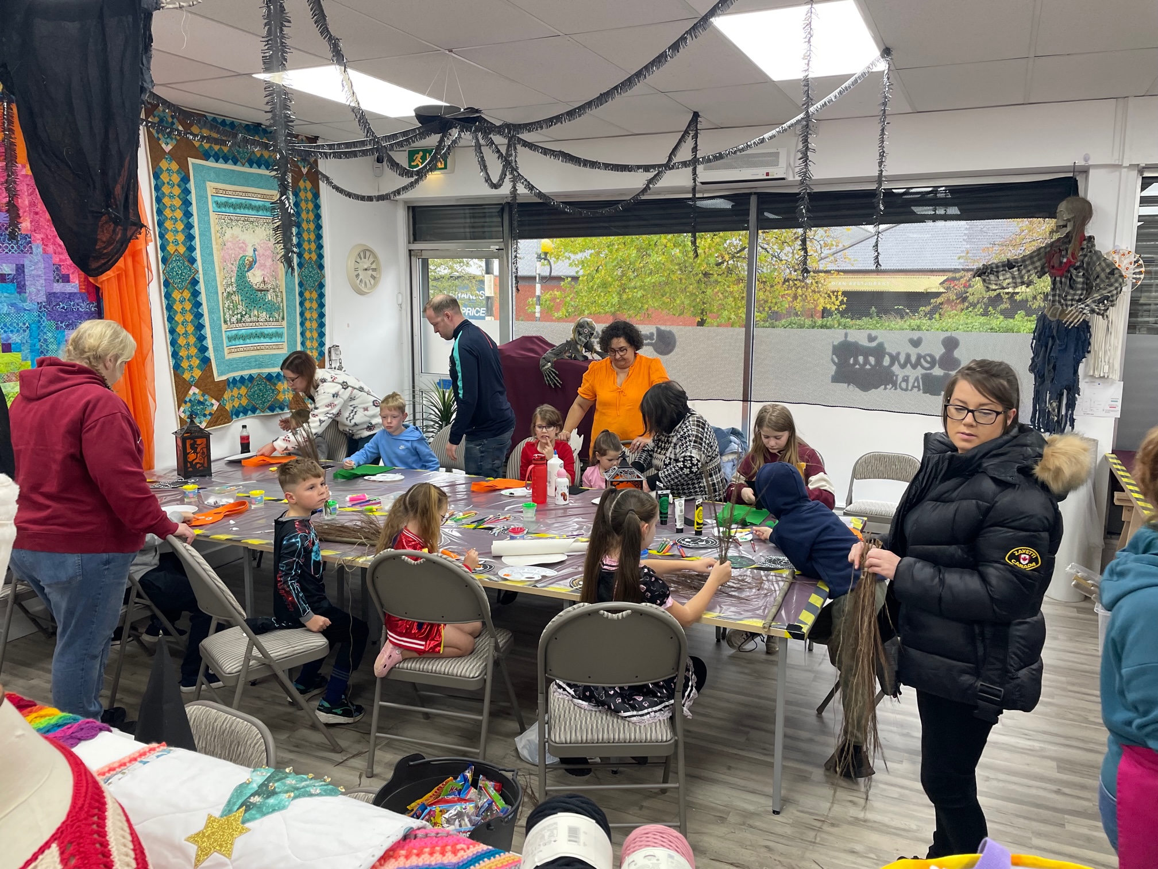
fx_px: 870
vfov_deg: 53.1
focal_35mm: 26
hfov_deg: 67.3
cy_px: 434
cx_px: 579
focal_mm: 4.2
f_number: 1.6
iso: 125
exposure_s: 1/100
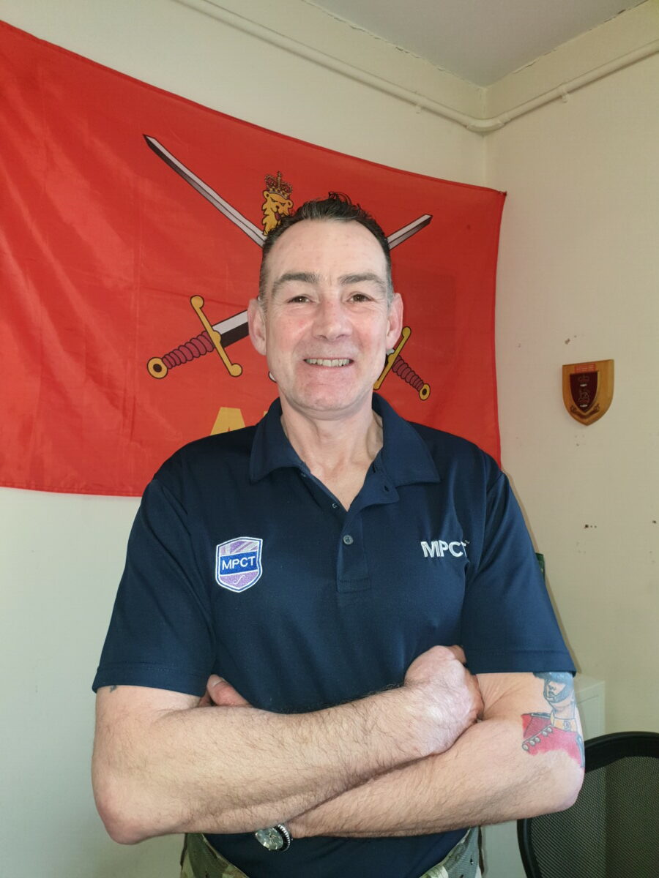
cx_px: 330
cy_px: 439
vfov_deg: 67.3
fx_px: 660
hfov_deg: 53.1
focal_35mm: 26
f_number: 2.4
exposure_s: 1/33
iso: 100
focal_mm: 4.3
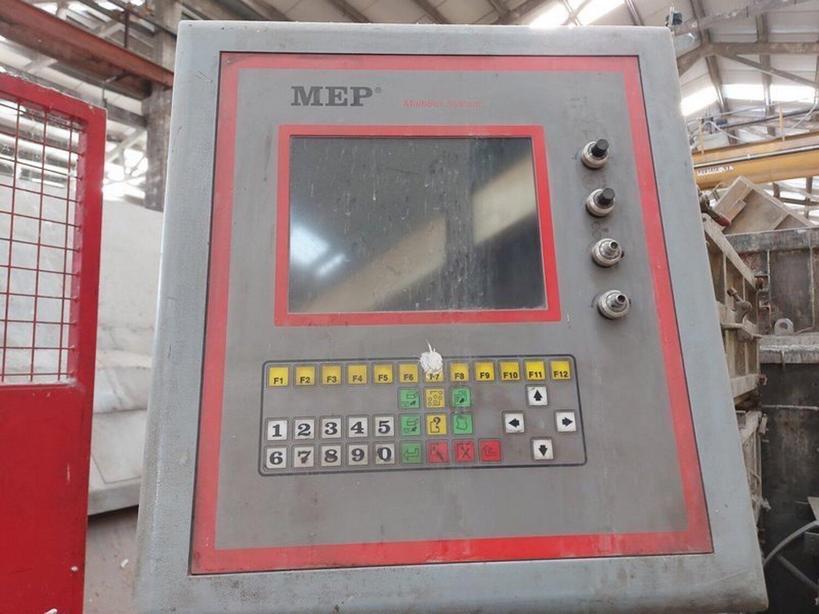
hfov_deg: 71.6
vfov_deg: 56.8
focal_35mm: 24
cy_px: 307
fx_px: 568
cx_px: 410
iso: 160
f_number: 1.8
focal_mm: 5.23
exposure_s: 1/60
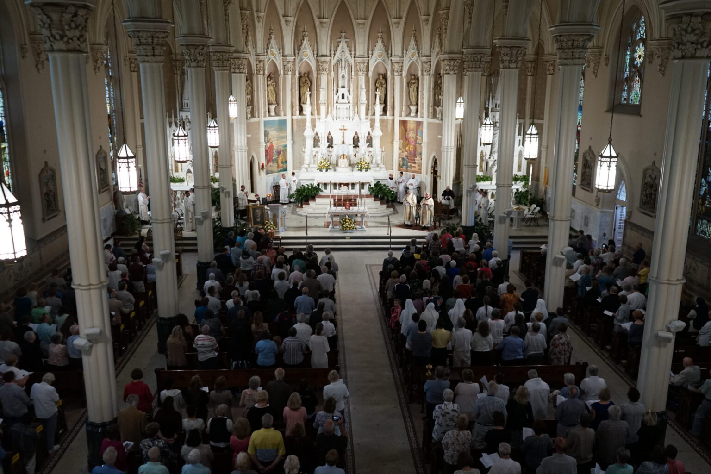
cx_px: 356
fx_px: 612
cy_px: 237
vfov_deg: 42.3
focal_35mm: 31
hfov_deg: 60.3
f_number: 3.5
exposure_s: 1/160
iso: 1600
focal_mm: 31
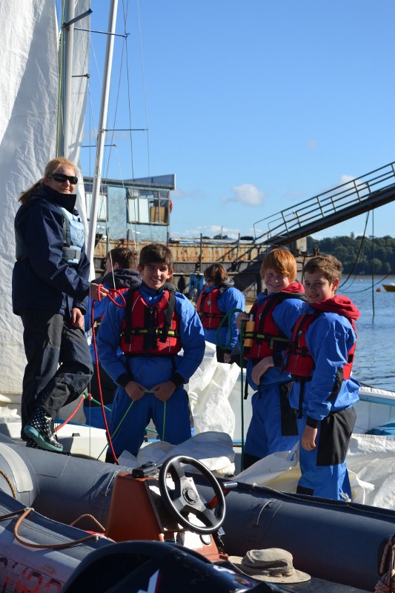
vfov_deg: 27.0
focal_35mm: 75
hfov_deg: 18.2
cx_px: 198
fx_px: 1235
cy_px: 296
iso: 100
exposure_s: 1/250
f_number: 8
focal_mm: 50
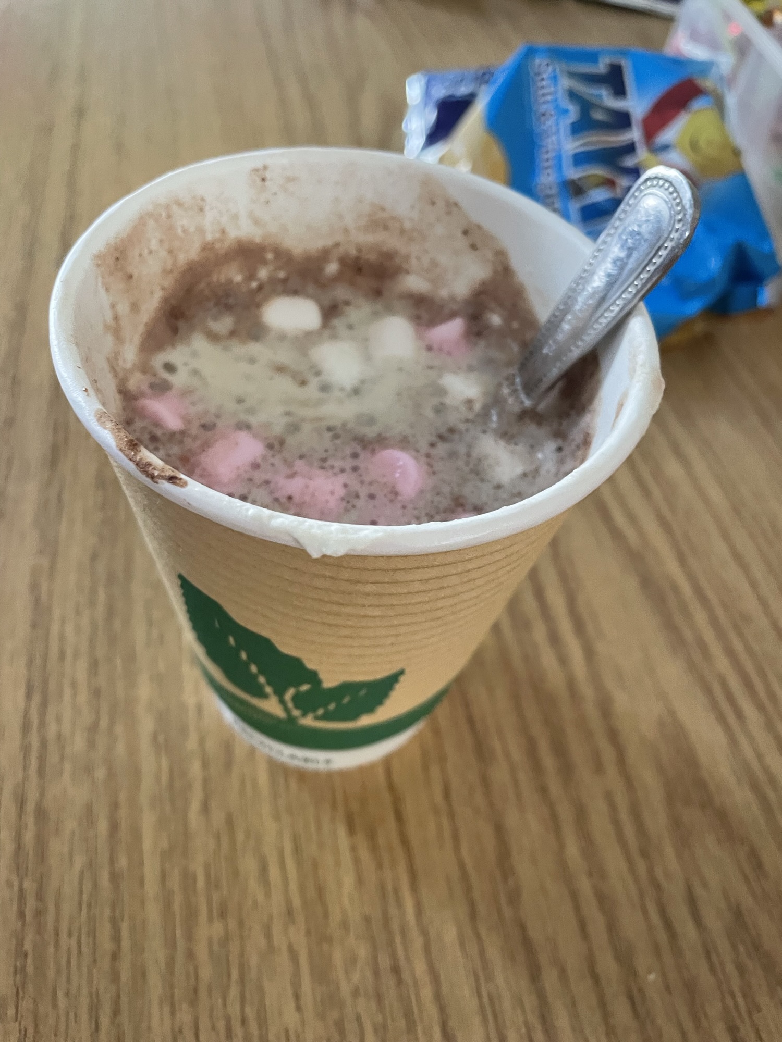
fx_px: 783
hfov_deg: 53.1
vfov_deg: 67.3
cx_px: 391
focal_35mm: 26
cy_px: 521
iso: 400
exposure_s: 1/40
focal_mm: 4.2
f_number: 1.6
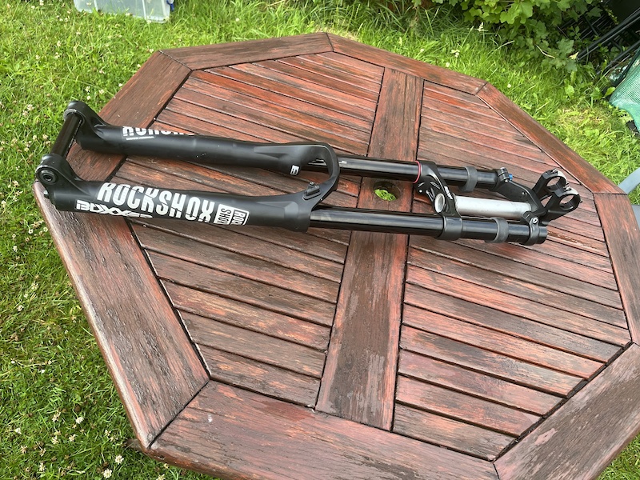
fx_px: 481
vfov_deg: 53.1
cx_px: 320
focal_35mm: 26
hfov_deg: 67.3
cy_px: 240
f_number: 1.6
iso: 50
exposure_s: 1/129
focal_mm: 5.1
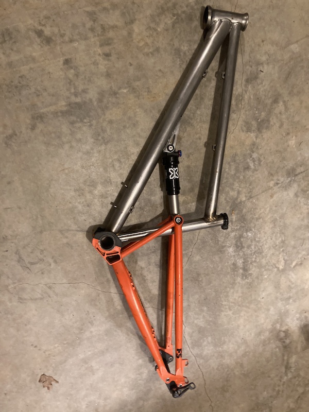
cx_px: 154
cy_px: 206
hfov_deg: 49.7
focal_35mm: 28
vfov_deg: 63.4
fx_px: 333
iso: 500
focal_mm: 3.99
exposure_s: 1/30
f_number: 1.8
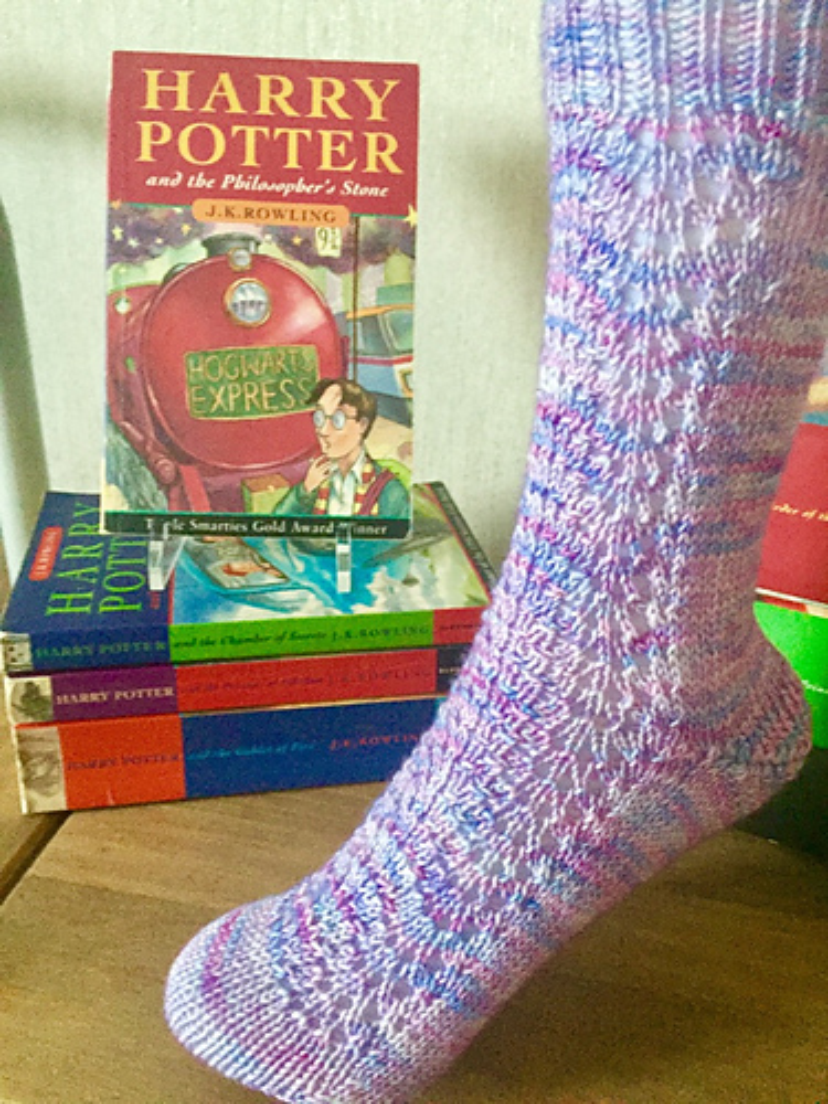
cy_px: 552
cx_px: 414
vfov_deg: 61.7
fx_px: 925
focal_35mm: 29
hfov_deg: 48.2
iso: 320
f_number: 2.2
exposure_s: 1/17
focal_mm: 4.15
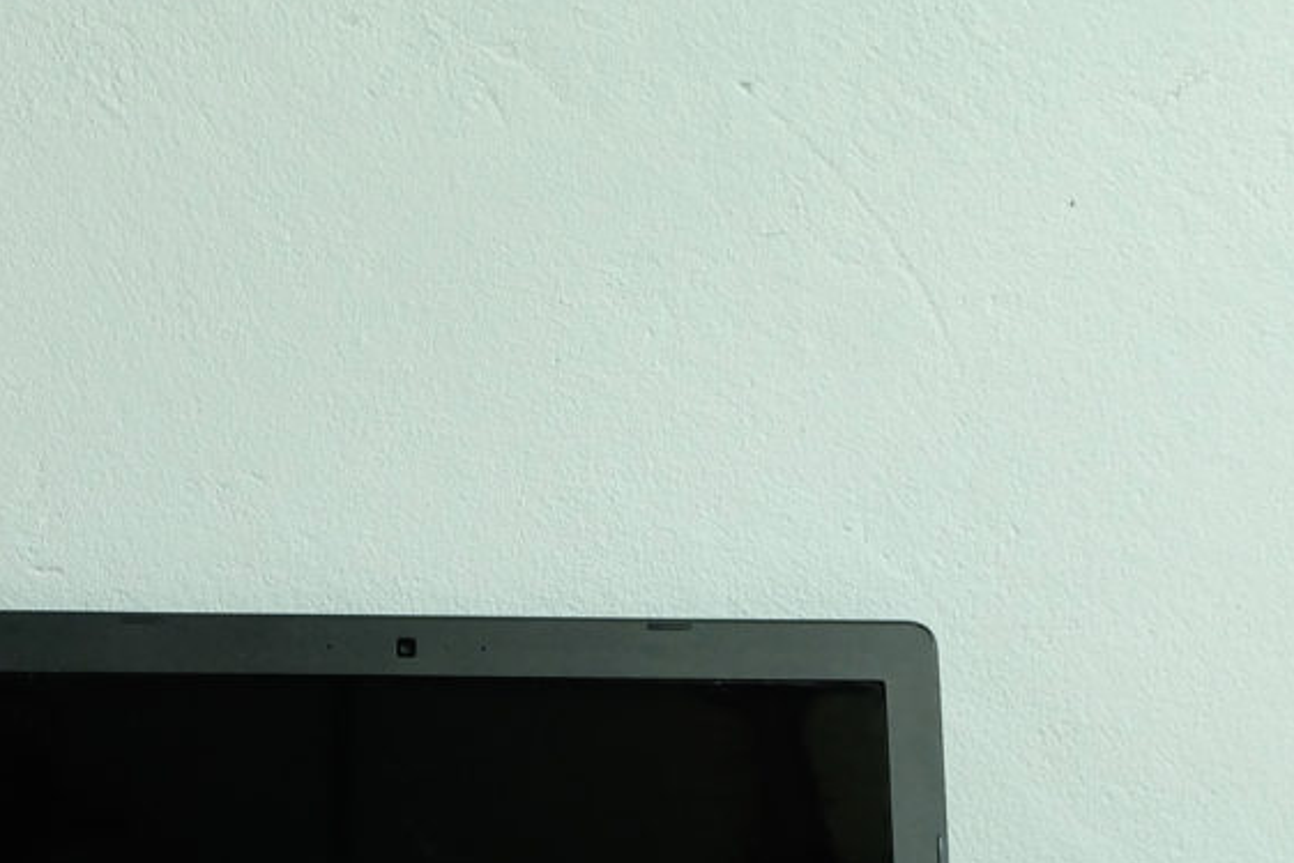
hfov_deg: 24.6
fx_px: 2948
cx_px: 382
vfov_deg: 16.5
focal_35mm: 82
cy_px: 727
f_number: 5
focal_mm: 20.1
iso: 1250
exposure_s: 1/56
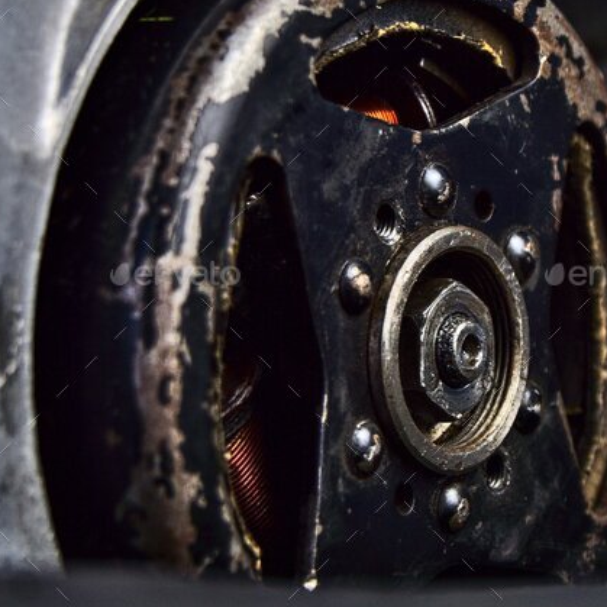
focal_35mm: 148
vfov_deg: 11.8
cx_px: 388
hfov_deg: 11.8
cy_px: 264
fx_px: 2934
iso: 200
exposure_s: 1/60
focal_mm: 55
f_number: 5.6
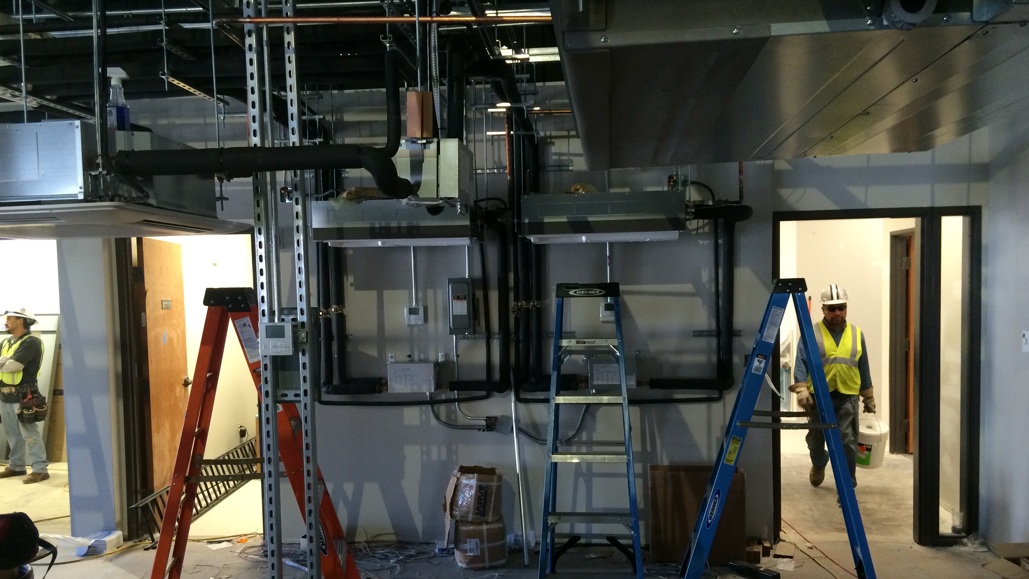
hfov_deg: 61.0
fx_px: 873
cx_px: 514
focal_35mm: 32
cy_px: 341
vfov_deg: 36.6
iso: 160
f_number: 2.2
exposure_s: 1/30
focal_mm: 4.15
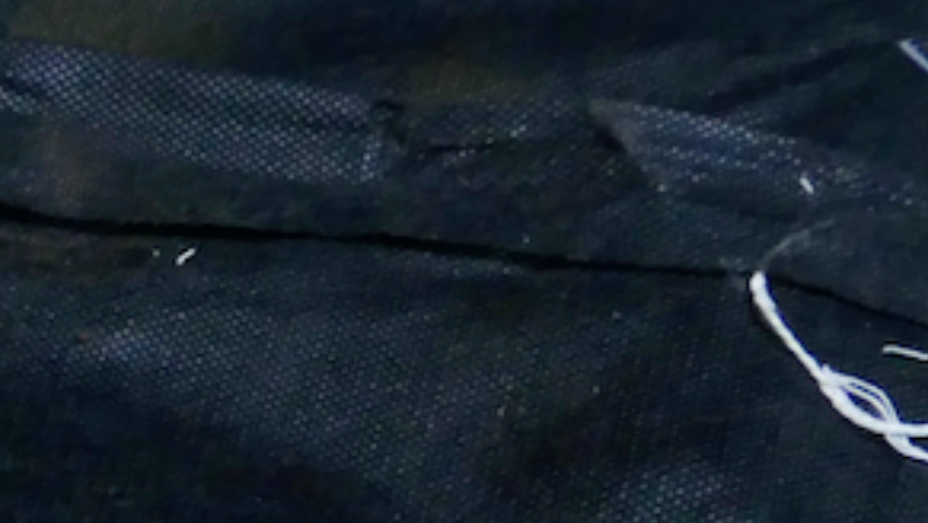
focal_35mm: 108
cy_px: 1174
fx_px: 2659
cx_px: -797
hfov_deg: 16.3
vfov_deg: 10.1
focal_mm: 9.1
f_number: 5.6
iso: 800
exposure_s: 1/60
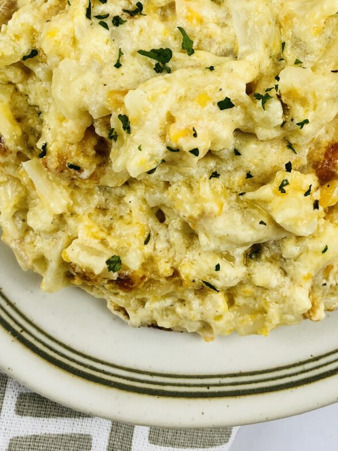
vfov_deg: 34.0
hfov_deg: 26.4
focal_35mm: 55
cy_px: 100
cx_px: 226
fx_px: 716
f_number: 1.8
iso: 25
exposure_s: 1/120
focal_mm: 3.99
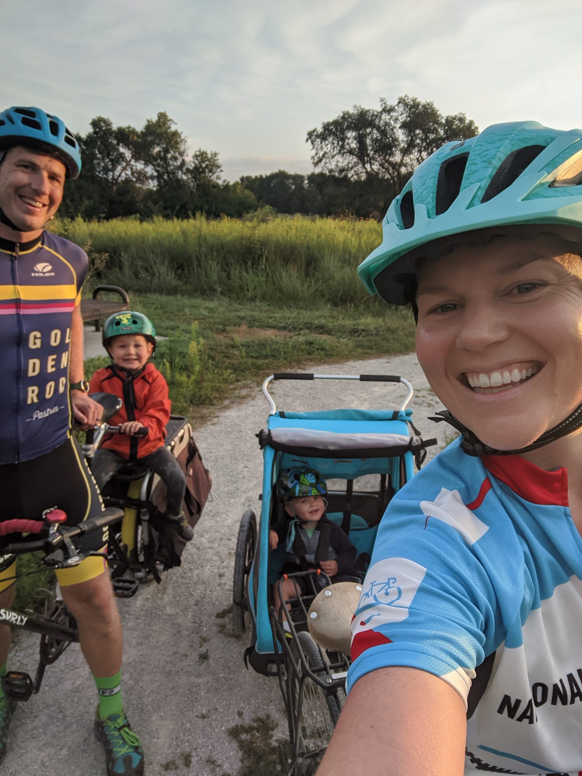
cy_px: 388
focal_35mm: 25
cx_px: 291
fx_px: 560
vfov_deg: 69.4
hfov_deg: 54.9
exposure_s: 1/678
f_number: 2.4
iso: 89
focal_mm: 3.38
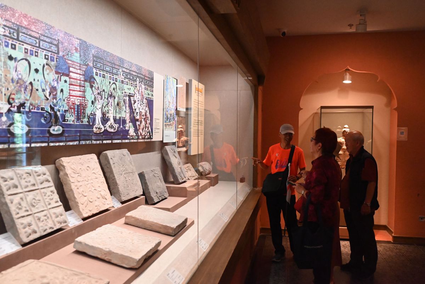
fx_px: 378
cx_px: 212
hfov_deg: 58.7
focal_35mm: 32
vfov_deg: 41.1
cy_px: 142
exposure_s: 1/100
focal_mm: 32
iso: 10000
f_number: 4.8
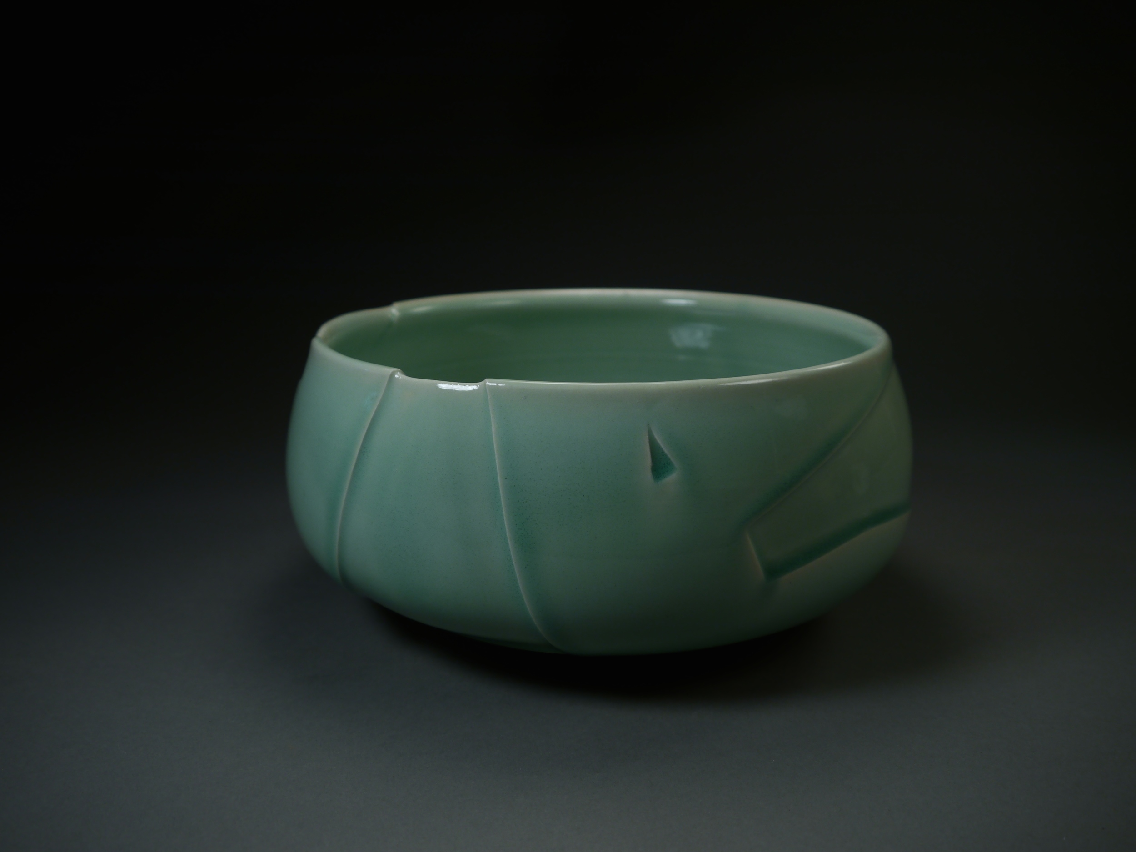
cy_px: 426
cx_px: 568
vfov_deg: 41.8
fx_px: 1116
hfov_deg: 54.0
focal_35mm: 34
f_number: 3.9
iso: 160
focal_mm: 17
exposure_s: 1/250
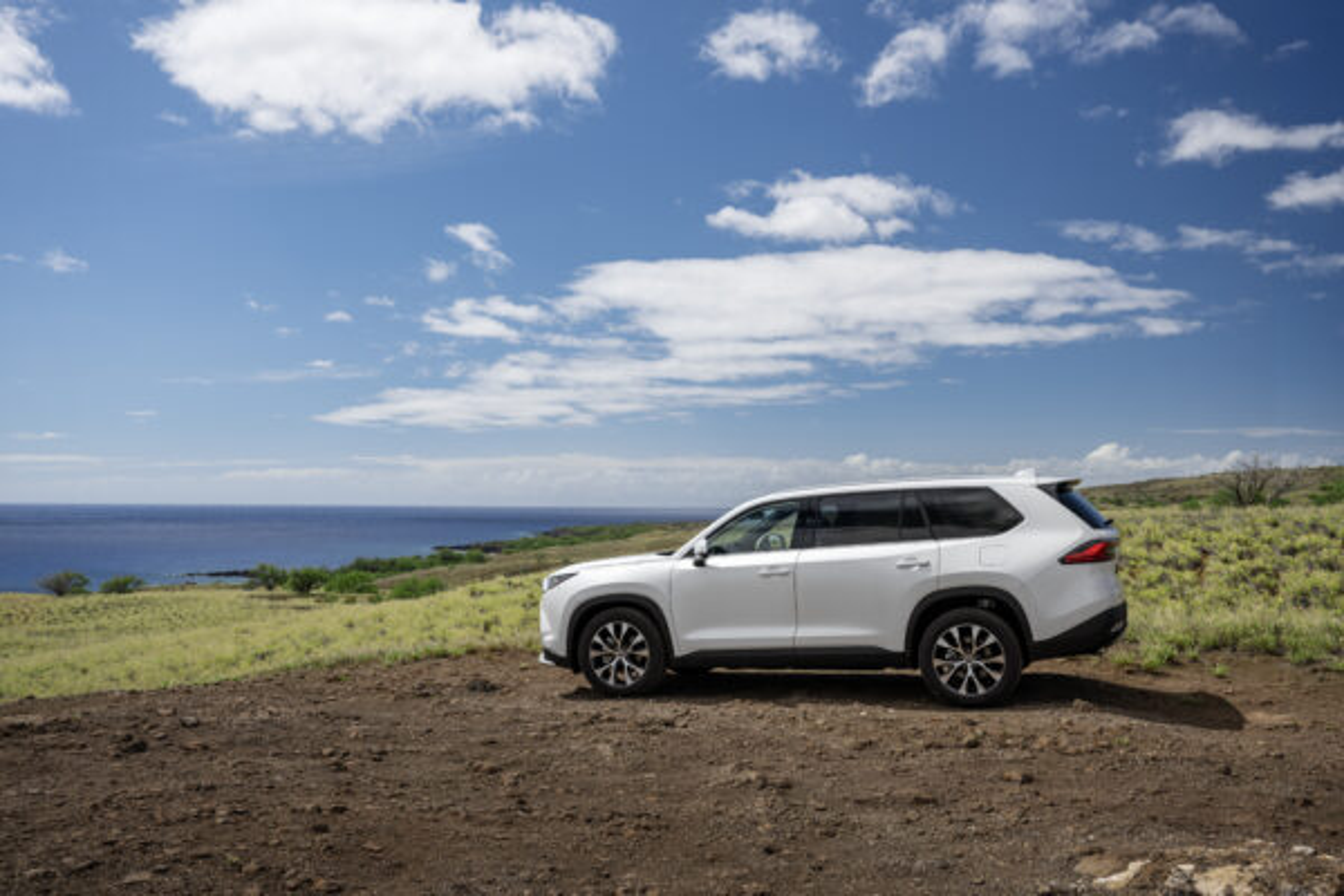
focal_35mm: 33
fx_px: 1232
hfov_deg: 57.2
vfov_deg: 40.0
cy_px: 448
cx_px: 672
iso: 100
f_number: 4.5
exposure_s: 1/400
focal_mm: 33
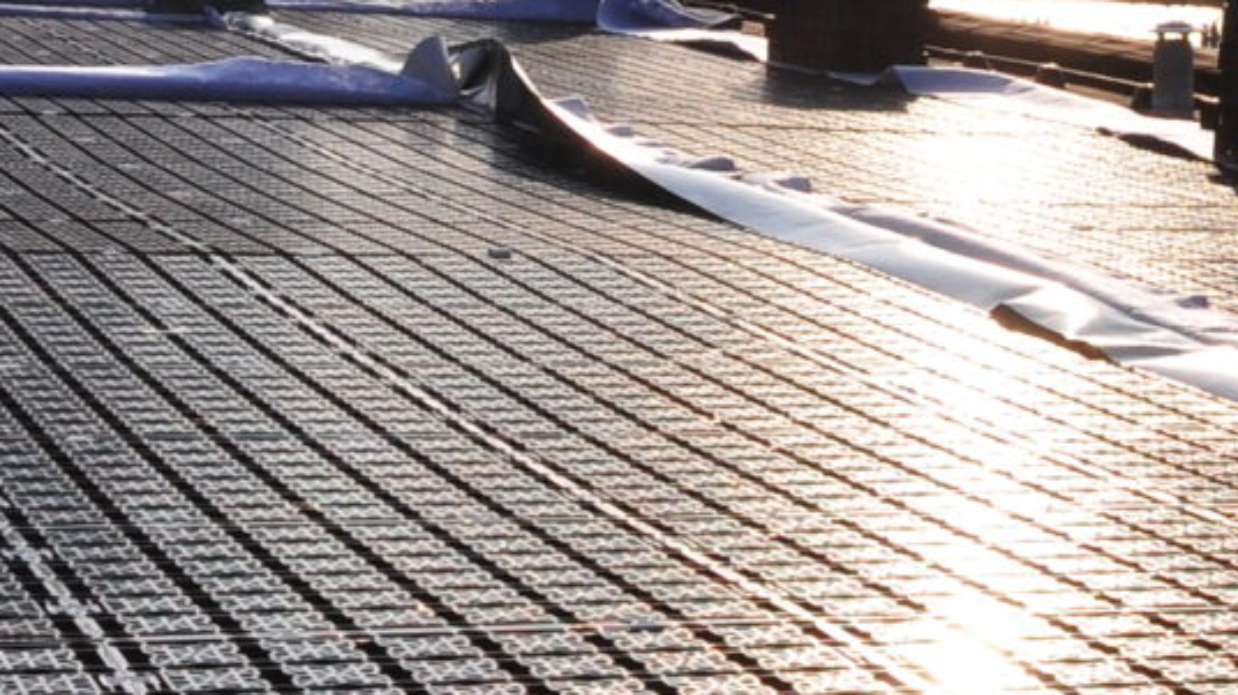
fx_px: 3938
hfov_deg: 17.2
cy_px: 74
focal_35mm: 120
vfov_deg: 10.0
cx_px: 1388
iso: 200
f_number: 10
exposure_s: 1/400
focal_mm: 16
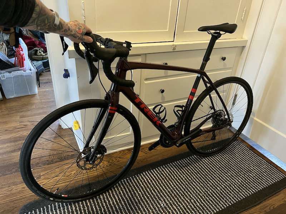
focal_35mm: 26
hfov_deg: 67.3
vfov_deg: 53.1
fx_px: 215
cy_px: 107
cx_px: 143
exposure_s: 1/40
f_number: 1.5
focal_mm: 5.7
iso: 400
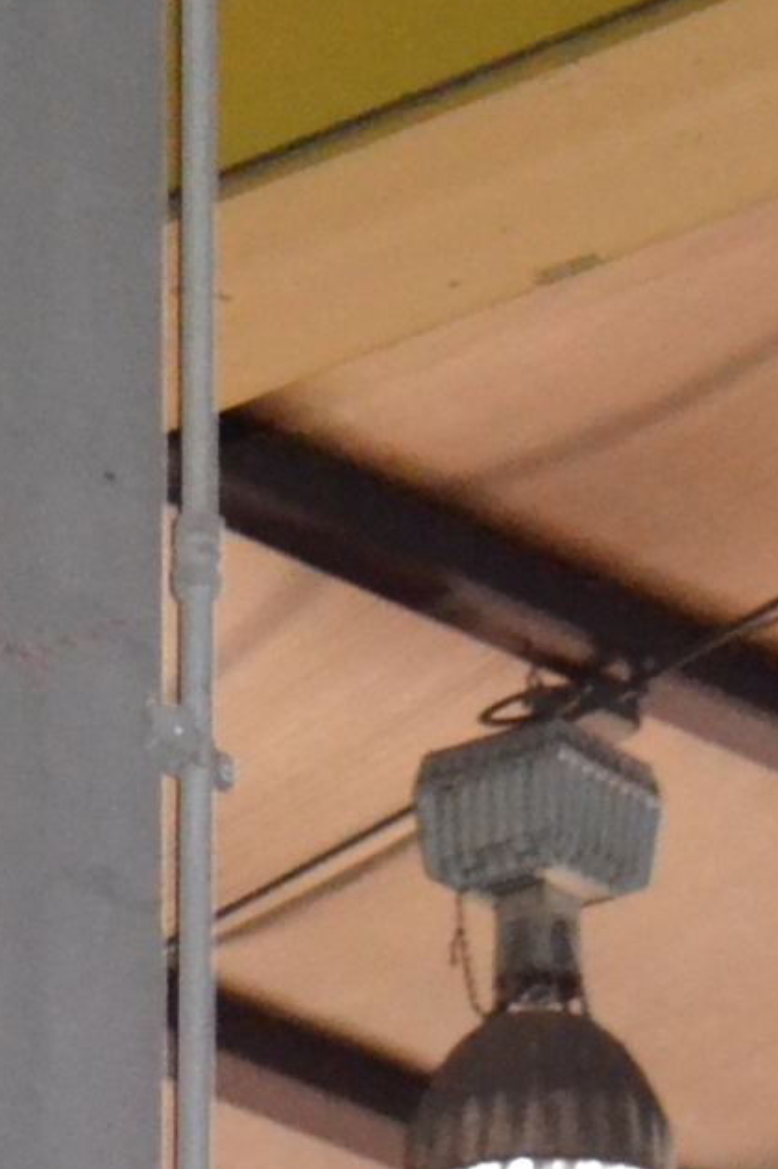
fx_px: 12065
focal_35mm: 372
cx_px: -886
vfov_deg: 5.5
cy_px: 2012
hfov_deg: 3.7
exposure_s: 1/60
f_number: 5.3
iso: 3200
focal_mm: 40
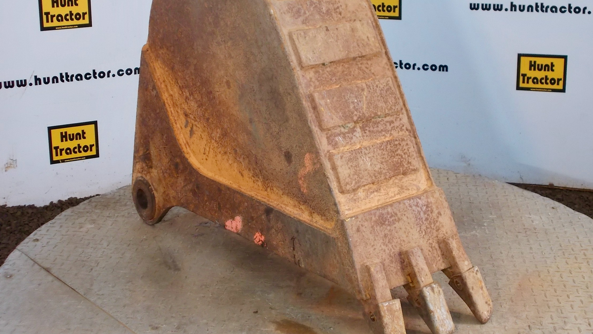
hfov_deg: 32.8
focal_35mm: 64
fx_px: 1006
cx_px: 296
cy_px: 148
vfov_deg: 18.8
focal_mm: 10.3
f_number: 4.9
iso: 200
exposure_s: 1/25
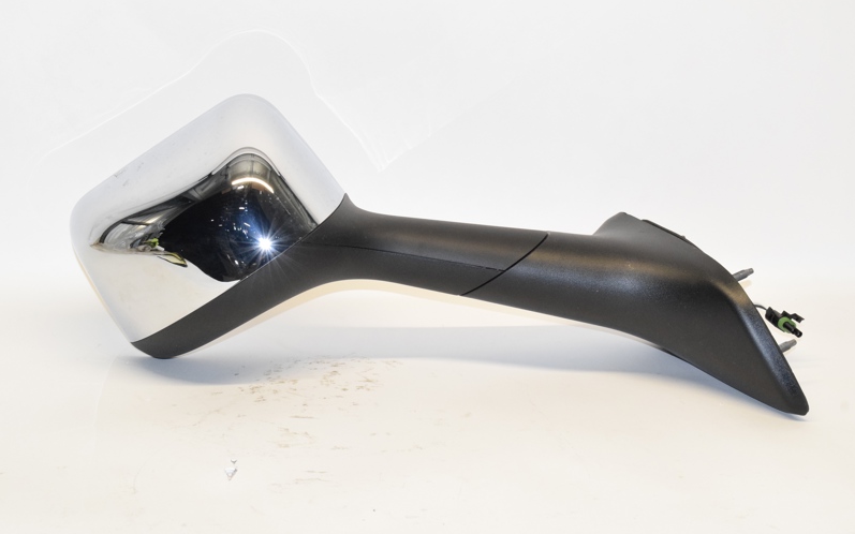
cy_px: 272
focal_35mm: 85
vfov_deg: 15.5
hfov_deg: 24.5
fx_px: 1969
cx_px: 428
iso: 3200
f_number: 13
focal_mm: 55
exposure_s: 1/200
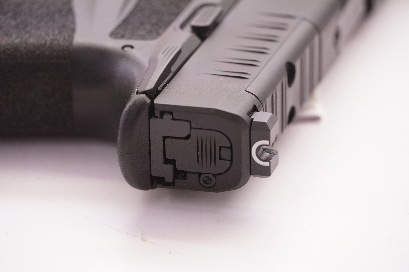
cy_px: 136
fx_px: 2299
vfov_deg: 6.8
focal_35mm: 202
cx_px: 204
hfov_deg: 10.2
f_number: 5.6
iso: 640
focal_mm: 135
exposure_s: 1/100
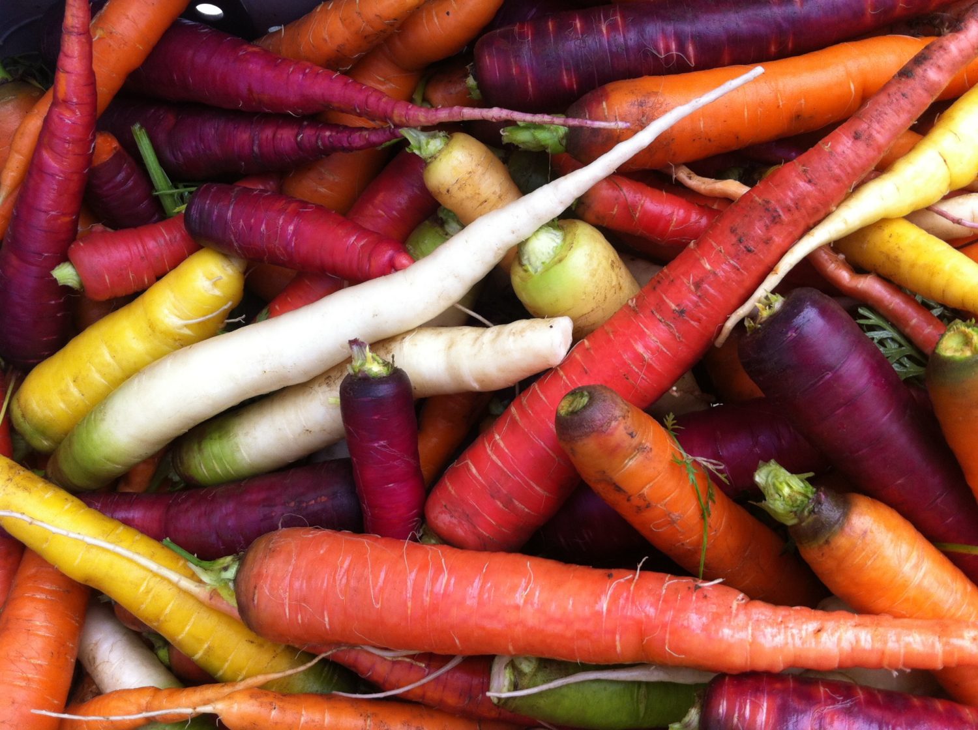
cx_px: 489
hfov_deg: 52.7
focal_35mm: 35
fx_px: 987
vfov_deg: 40.6
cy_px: 365
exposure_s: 1/172
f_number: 2.8
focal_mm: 3.85
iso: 80
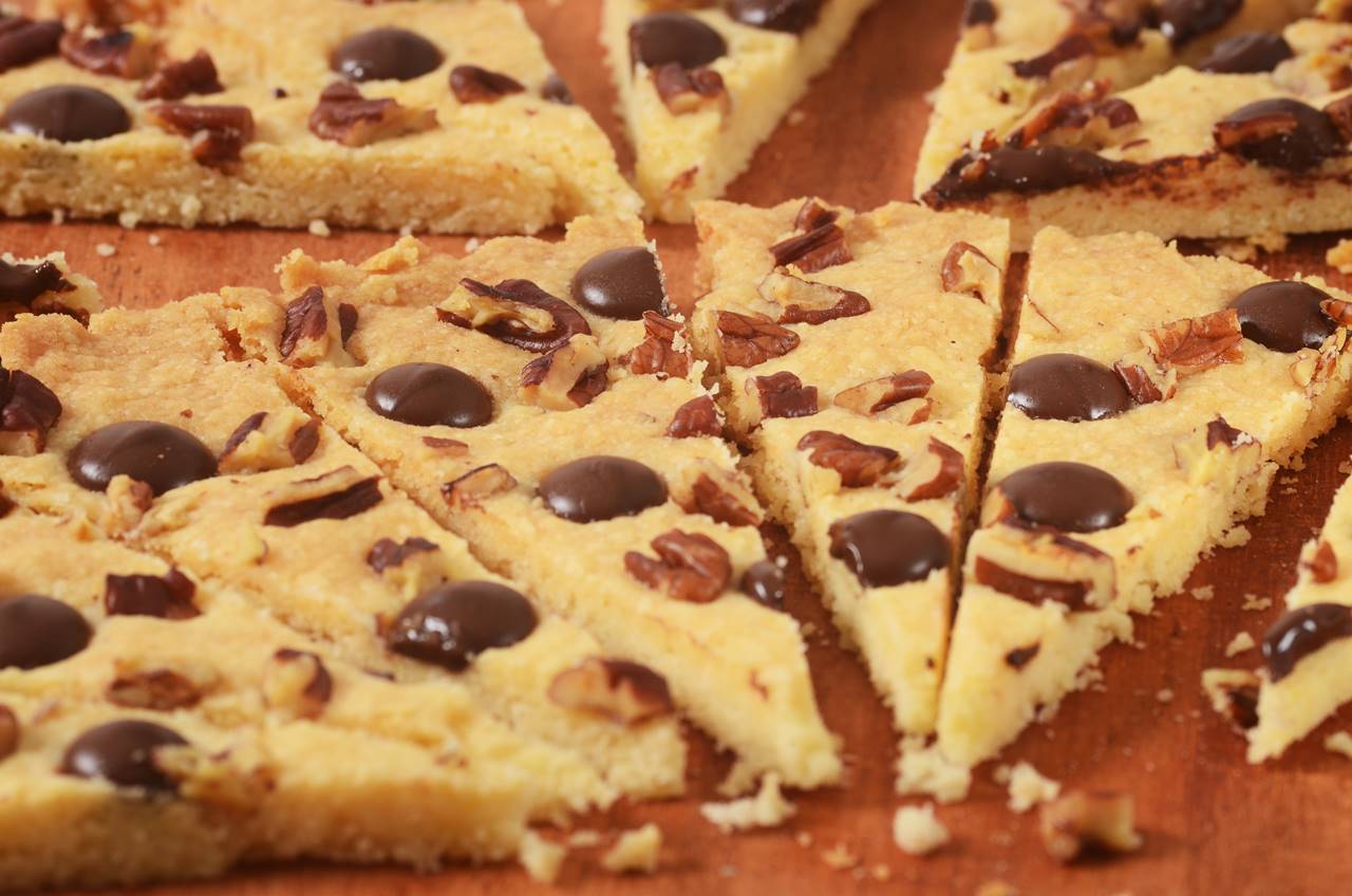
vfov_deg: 8.7
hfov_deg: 13.1
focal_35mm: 158
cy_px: 448
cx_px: 676
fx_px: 5903
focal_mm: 105
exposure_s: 1/30
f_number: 8
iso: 100
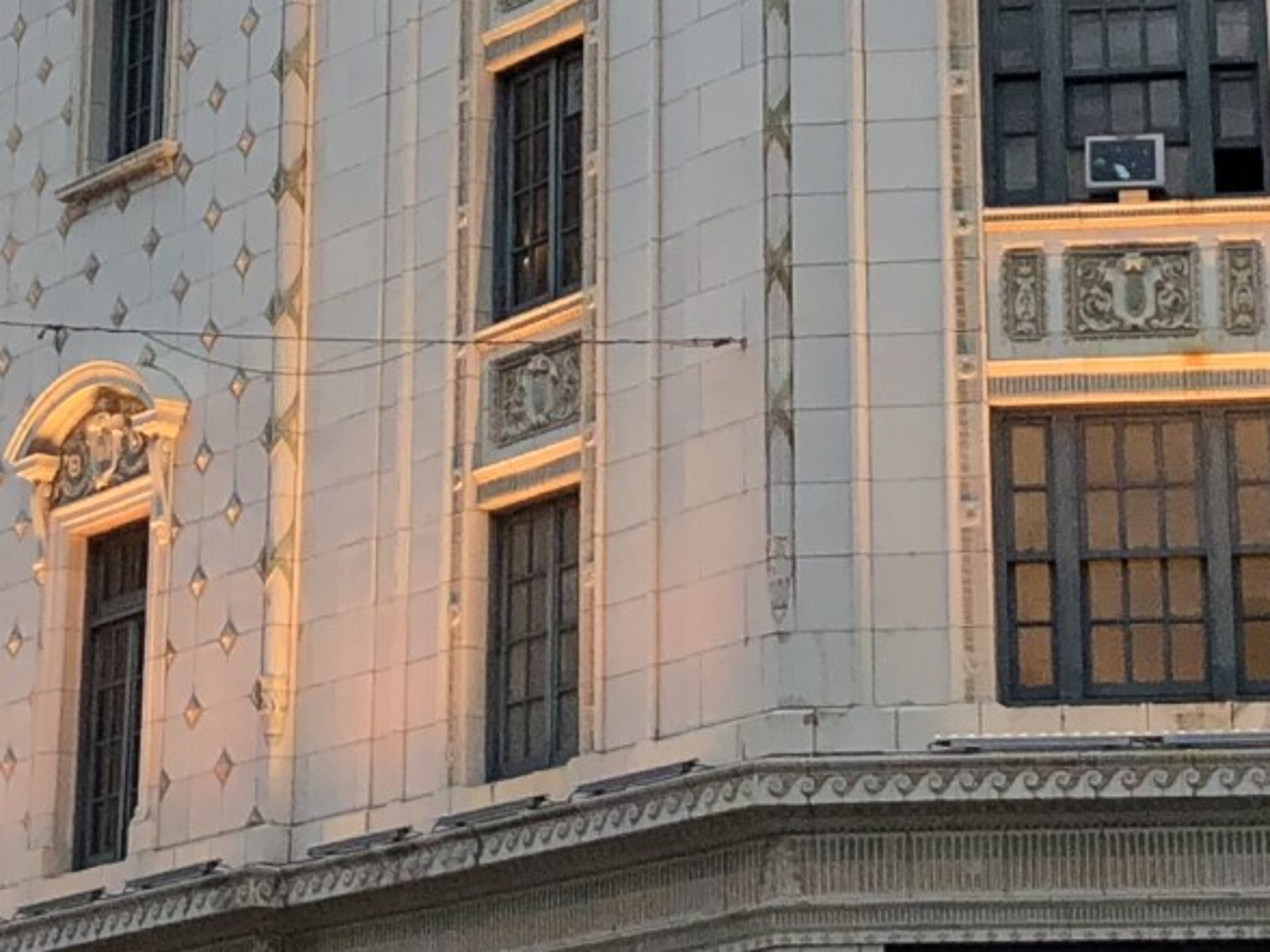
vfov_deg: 12.0
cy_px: 63
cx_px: 749
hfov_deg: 16.1
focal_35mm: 122
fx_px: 4476
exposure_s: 1/120
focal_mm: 3.99
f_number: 1.8
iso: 32
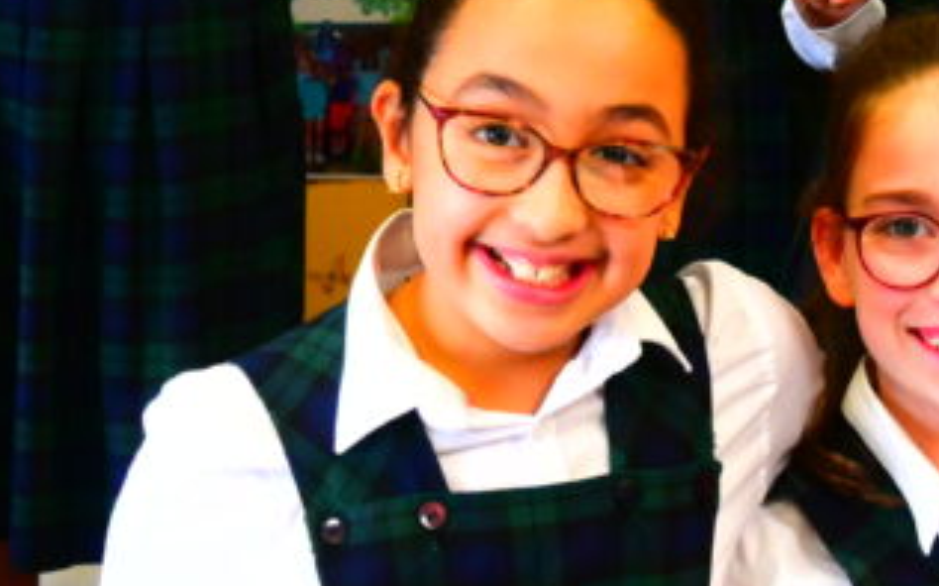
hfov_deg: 17.1
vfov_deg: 10.7
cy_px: -4
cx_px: 627
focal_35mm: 121
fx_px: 3107
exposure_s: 1/125
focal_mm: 24.5
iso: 3200
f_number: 4.2
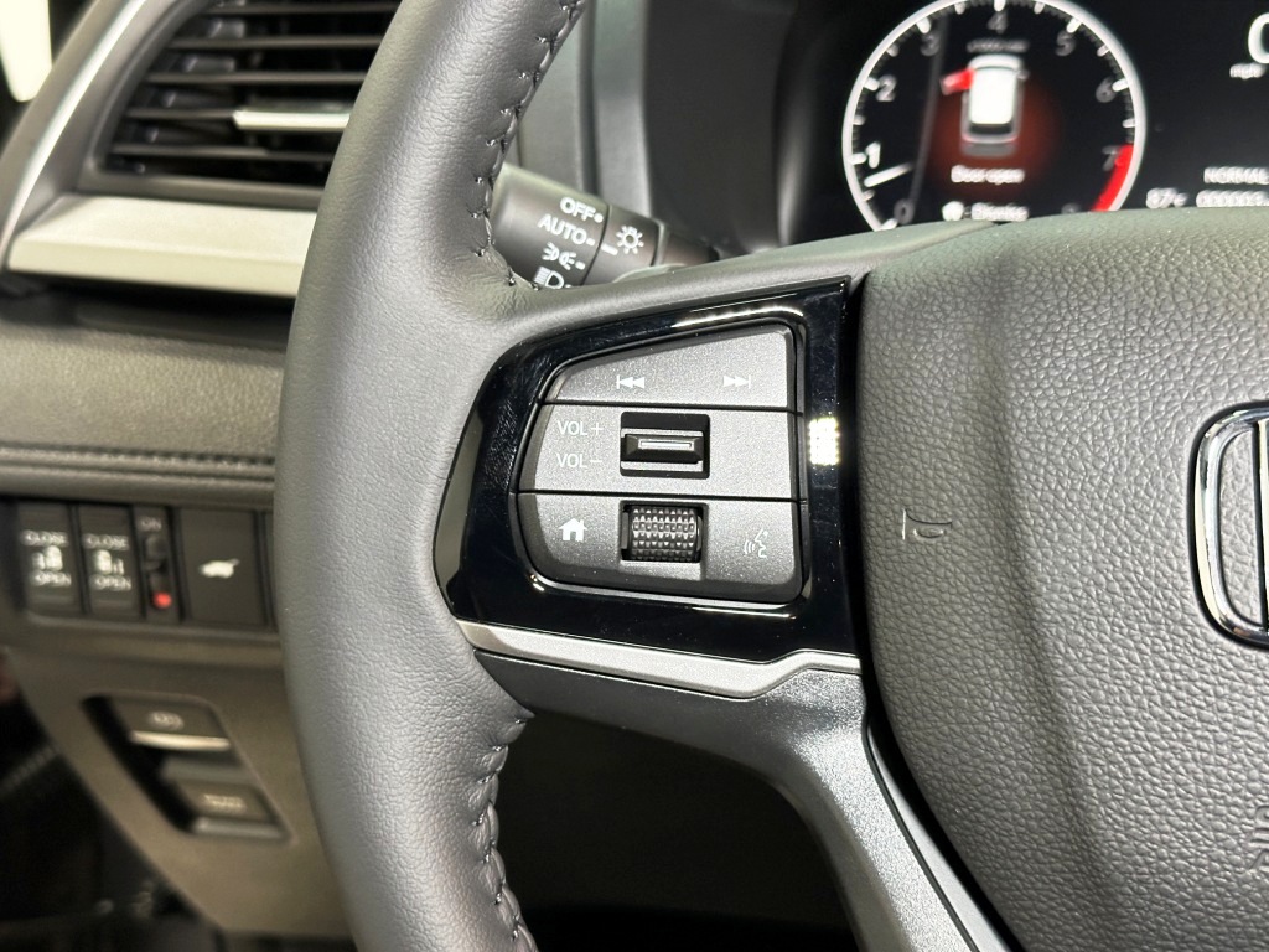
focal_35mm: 48
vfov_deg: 30.3
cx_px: 634
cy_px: 476
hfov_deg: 39.7
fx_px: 1760
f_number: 1.78
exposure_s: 1/30
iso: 500
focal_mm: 6.86
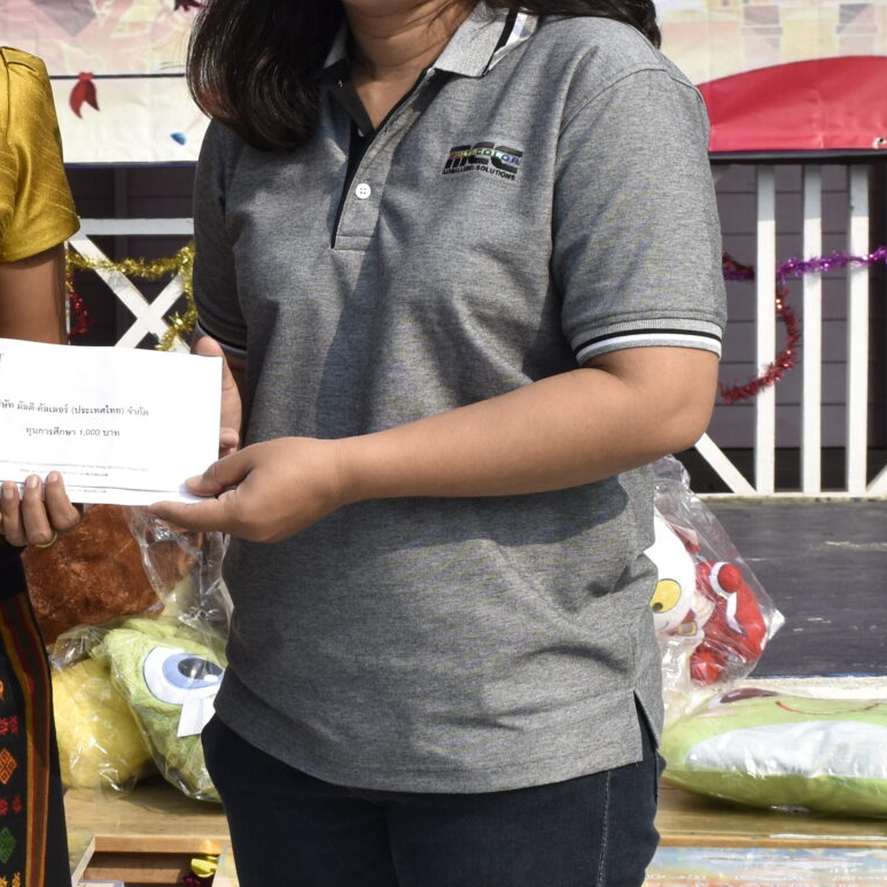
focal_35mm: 122
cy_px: 391
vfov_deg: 14.2
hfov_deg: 14.1
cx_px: 131
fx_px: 3549
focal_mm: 29
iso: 200
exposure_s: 1/500
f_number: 8
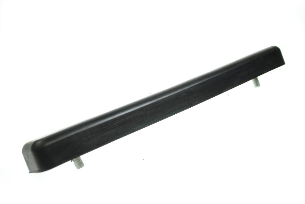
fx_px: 458
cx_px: 152
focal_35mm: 54
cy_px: 102
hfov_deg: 36.8
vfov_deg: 25.1
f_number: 5.6
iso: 100
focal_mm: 36
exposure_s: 1/50
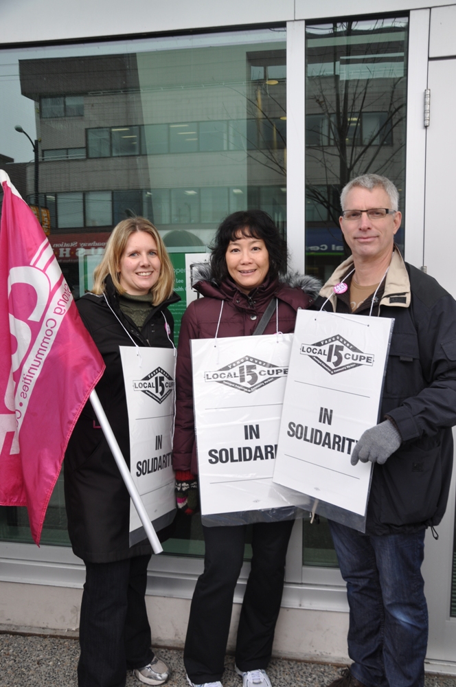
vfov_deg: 59.6
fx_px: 600
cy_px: 344
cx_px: 228
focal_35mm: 32
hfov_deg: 41.6
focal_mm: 21
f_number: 7.1
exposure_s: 1/50
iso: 200
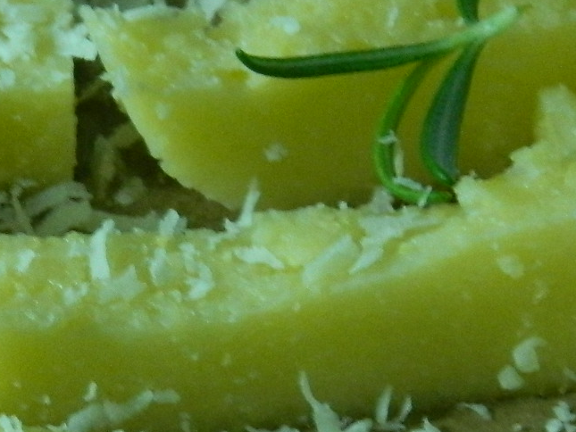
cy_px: 273
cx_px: 4
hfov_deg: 6.0
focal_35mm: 327
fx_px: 5442
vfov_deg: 4.5
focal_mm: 18.6
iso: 400
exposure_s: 1/40
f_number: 4.5
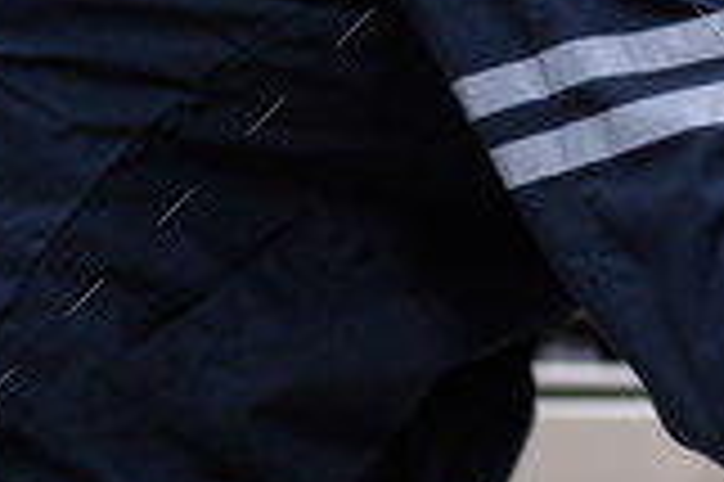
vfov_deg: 10.6
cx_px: 1187
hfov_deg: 14.6
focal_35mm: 128
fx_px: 2572
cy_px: 56
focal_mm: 35
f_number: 1.4
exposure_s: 1/640
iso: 1000
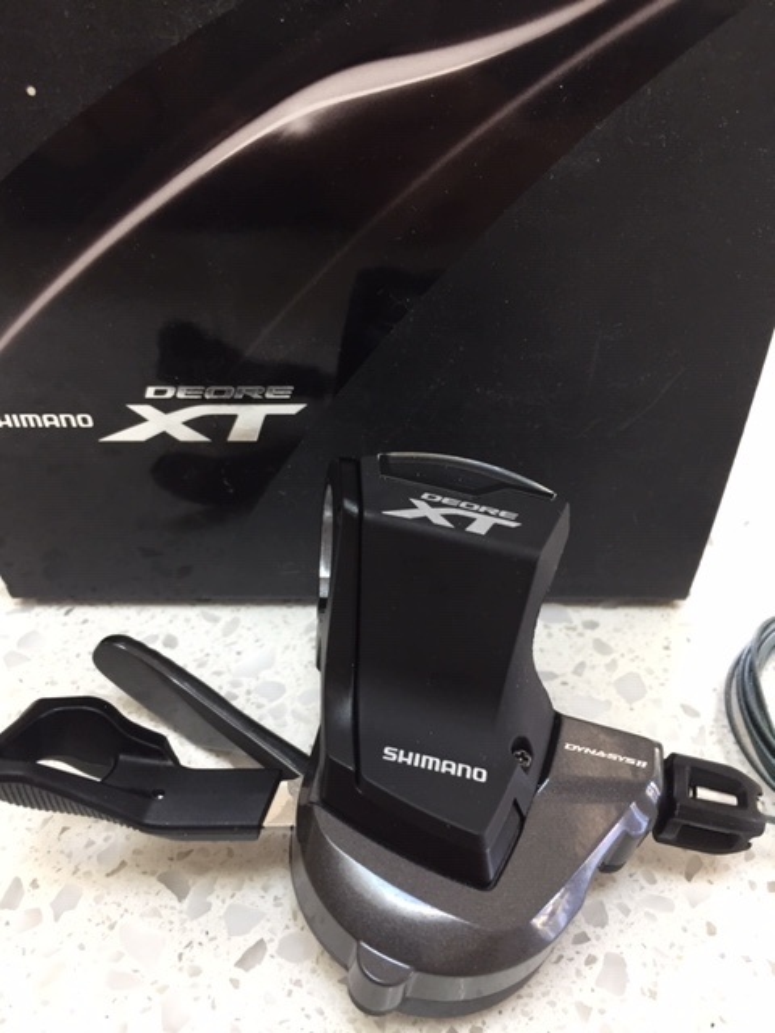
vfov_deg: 61.7
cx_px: 388
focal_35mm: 29
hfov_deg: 48.2
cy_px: 516
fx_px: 866
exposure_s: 1/30
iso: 100
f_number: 2.2
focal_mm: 4.15
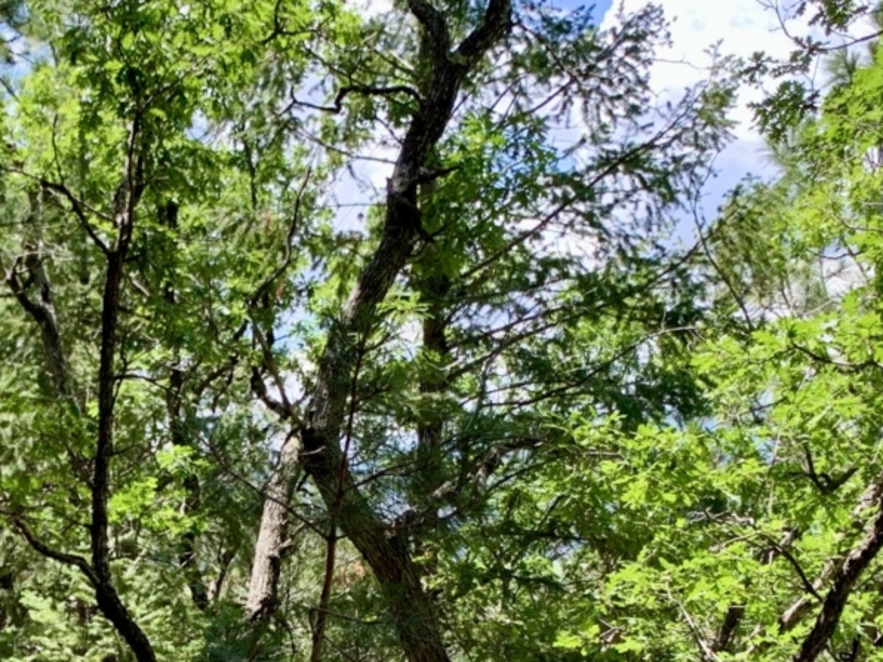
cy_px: 718
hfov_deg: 28.2
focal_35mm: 67
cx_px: 144
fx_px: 1709
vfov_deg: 20.9
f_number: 1.8
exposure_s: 1/389
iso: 25
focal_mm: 4.25
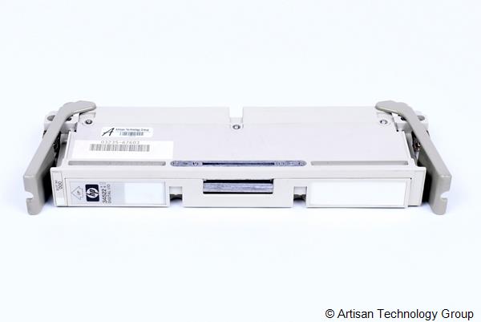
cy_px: 161
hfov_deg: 43.6
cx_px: 240
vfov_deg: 29.9
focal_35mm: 45
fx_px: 602
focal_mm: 30
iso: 200
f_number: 13
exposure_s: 1/200
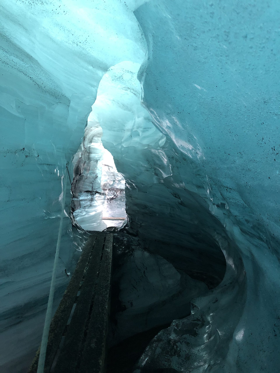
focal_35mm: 28
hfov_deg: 49.7
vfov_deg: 63.4
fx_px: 302
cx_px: 140
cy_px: 186
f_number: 1.8
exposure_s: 1/13
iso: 100
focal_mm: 3.99
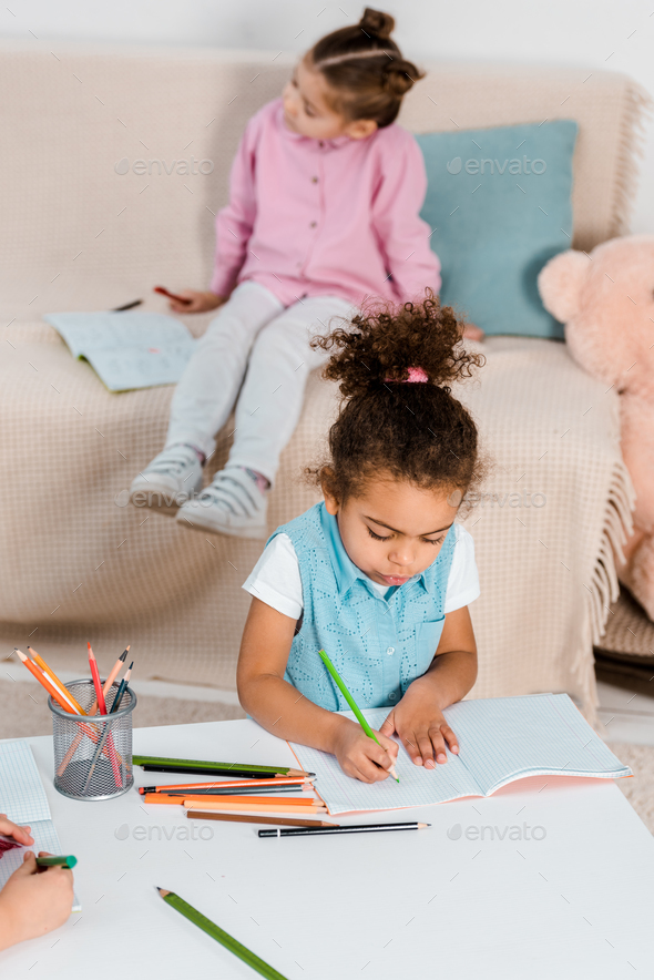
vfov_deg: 24.8
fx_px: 2233
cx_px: 327
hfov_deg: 16.7
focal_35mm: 82
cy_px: 490
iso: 160
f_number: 4
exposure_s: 1/160
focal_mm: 82
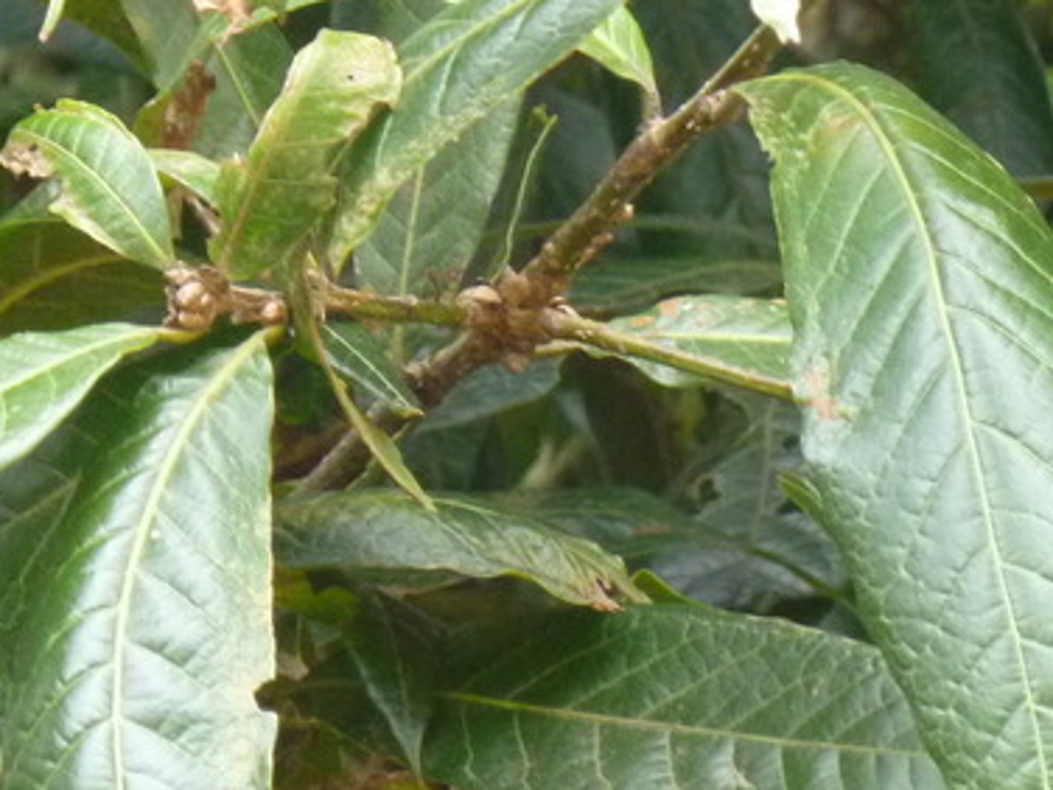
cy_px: -53
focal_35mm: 468
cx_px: 185
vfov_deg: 3.2
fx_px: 14236
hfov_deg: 4.2
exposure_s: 1/80
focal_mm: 30.7
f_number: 5.4
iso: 400
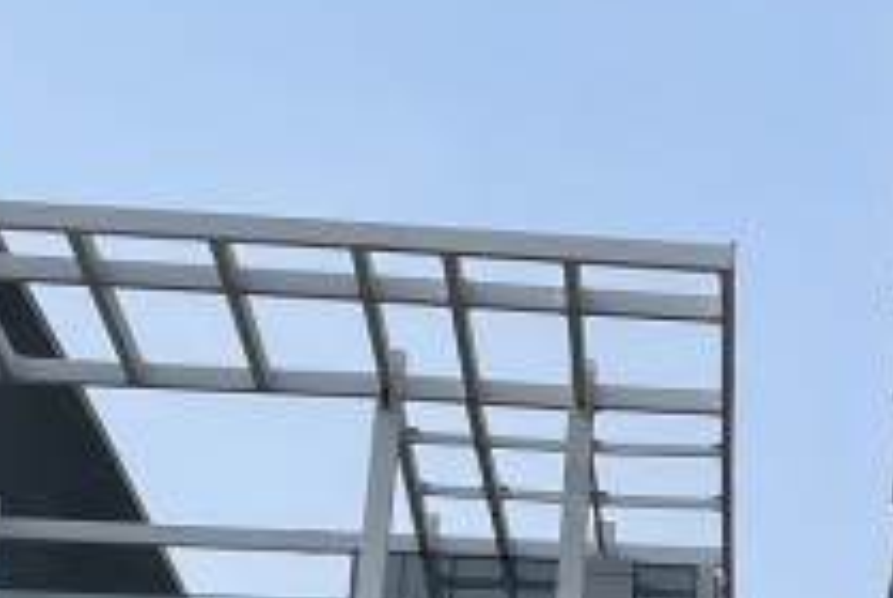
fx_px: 3080
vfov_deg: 11.0
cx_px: 833
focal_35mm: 124
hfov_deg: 16.2
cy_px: 525
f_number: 1.6
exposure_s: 1/3401
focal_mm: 4.2
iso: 32
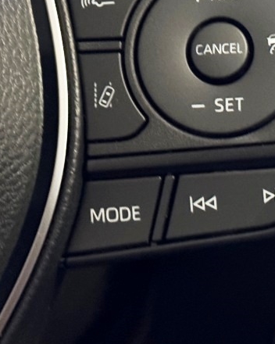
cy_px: 48
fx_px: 1109
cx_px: 199
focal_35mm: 109
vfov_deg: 17.4
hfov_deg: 14.1
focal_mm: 6.86
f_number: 1.78
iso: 640
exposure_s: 1/24
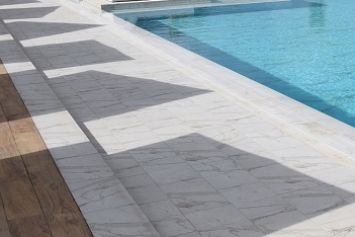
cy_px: 59
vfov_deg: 16.6
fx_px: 809
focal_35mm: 82
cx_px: 379
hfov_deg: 23.4
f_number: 11
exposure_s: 1/500
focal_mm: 24
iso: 200
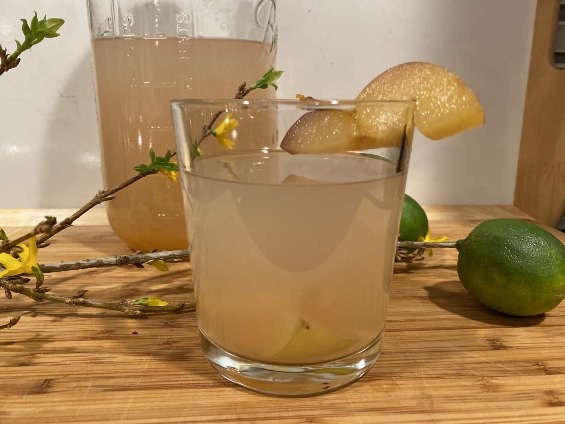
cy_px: 212
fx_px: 424
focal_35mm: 26
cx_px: 282
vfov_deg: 53.1
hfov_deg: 67.3
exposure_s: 1/60
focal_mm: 4.25
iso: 320
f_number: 1.8
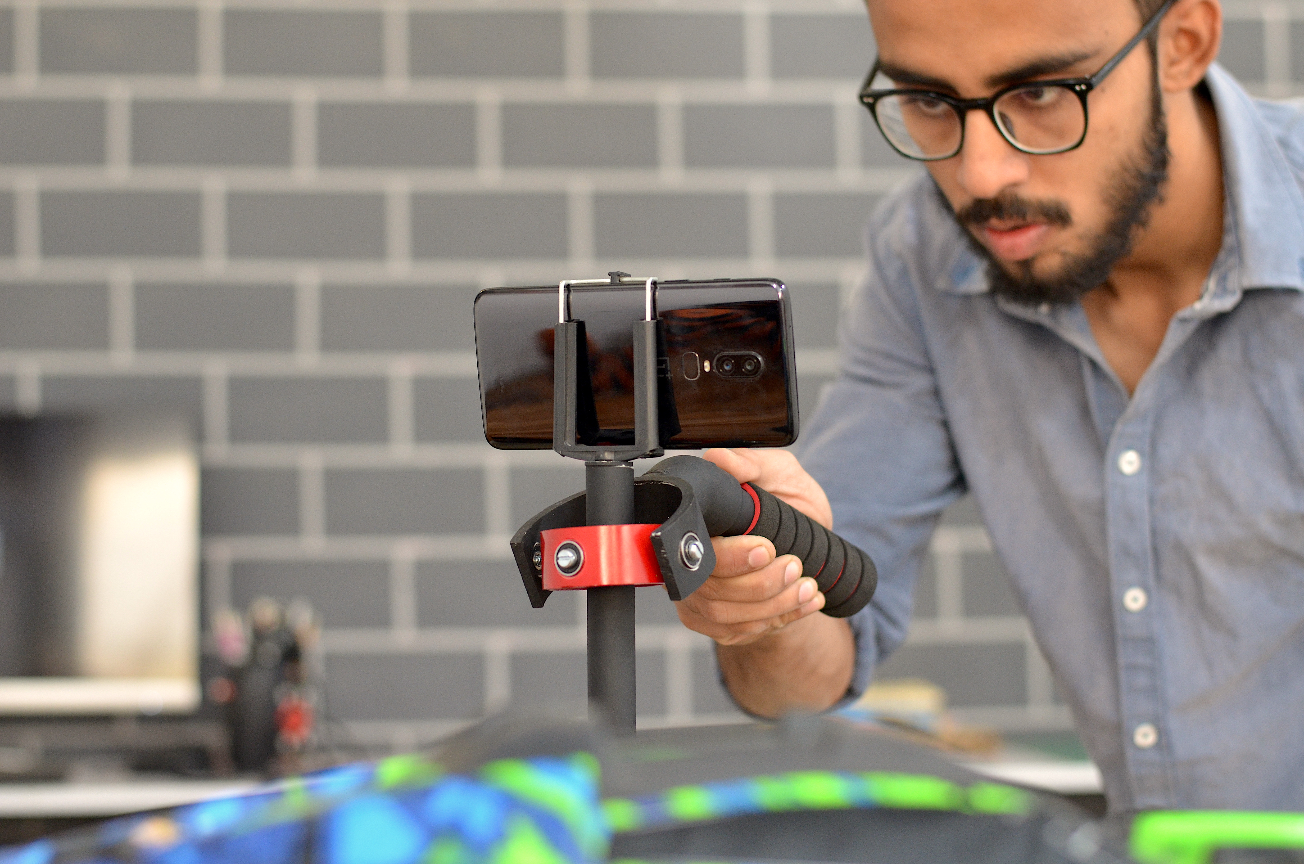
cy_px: 432
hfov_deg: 27.0
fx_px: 2711
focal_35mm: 75
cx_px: 652
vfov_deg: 18.1
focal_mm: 50
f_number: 3.2
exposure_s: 1/40
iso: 800
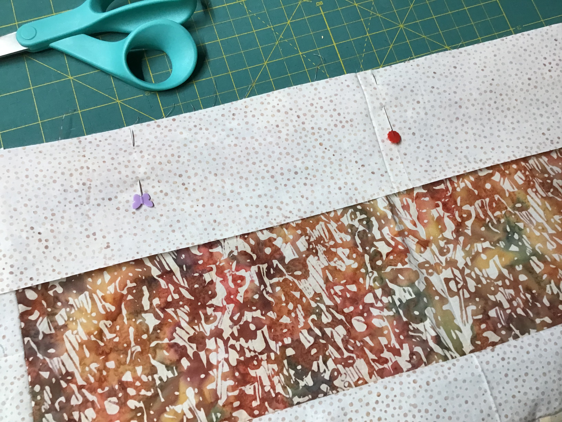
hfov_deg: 58.4
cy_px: 211
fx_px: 503
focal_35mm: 31
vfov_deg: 45.4
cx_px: 281
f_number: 2.4
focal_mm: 3.3
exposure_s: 1/30
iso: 25
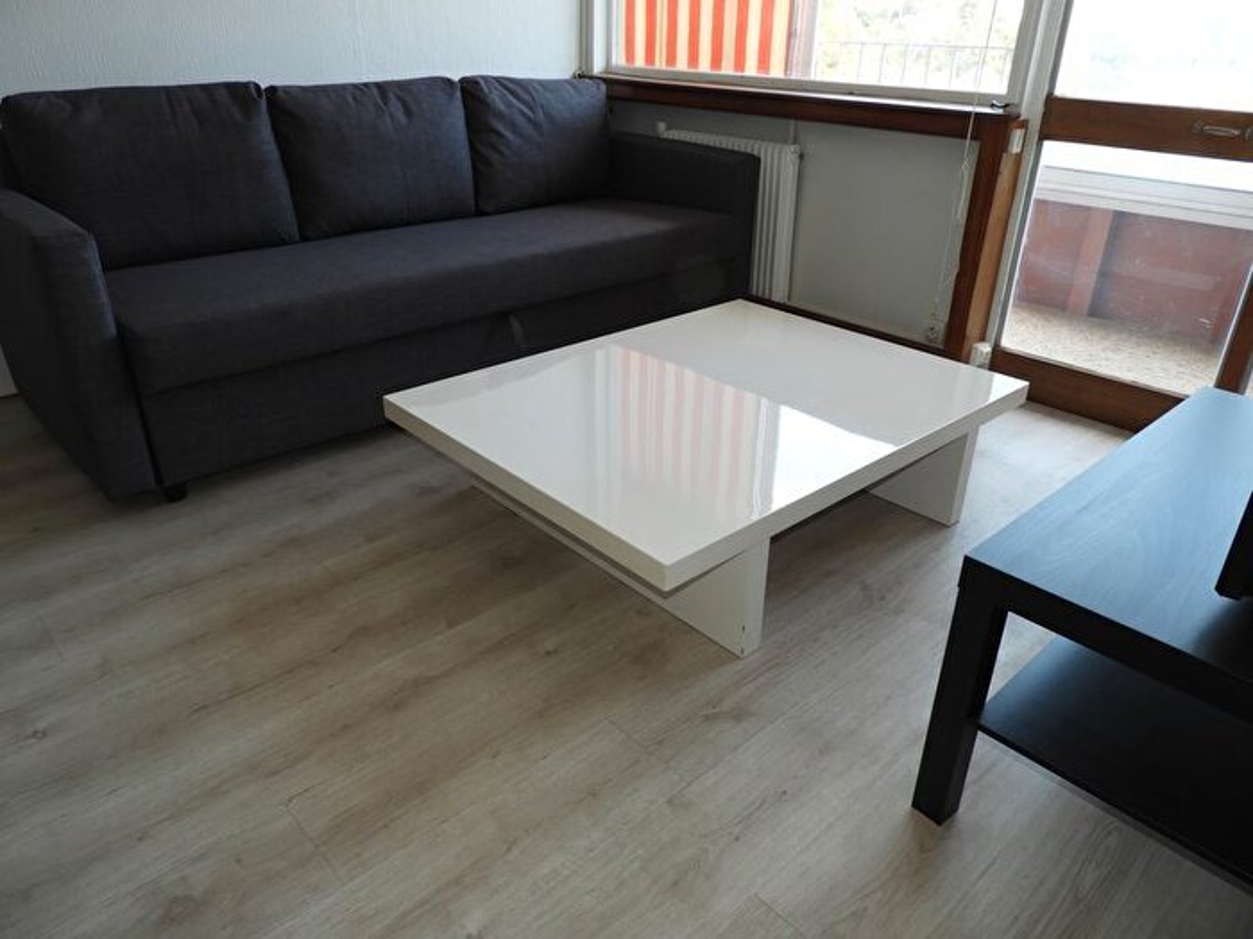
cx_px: 626
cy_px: 470
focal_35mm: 24
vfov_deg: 56.8
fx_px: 869
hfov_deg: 71.6
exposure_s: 1/50
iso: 100
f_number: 3.3
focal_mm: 4.3
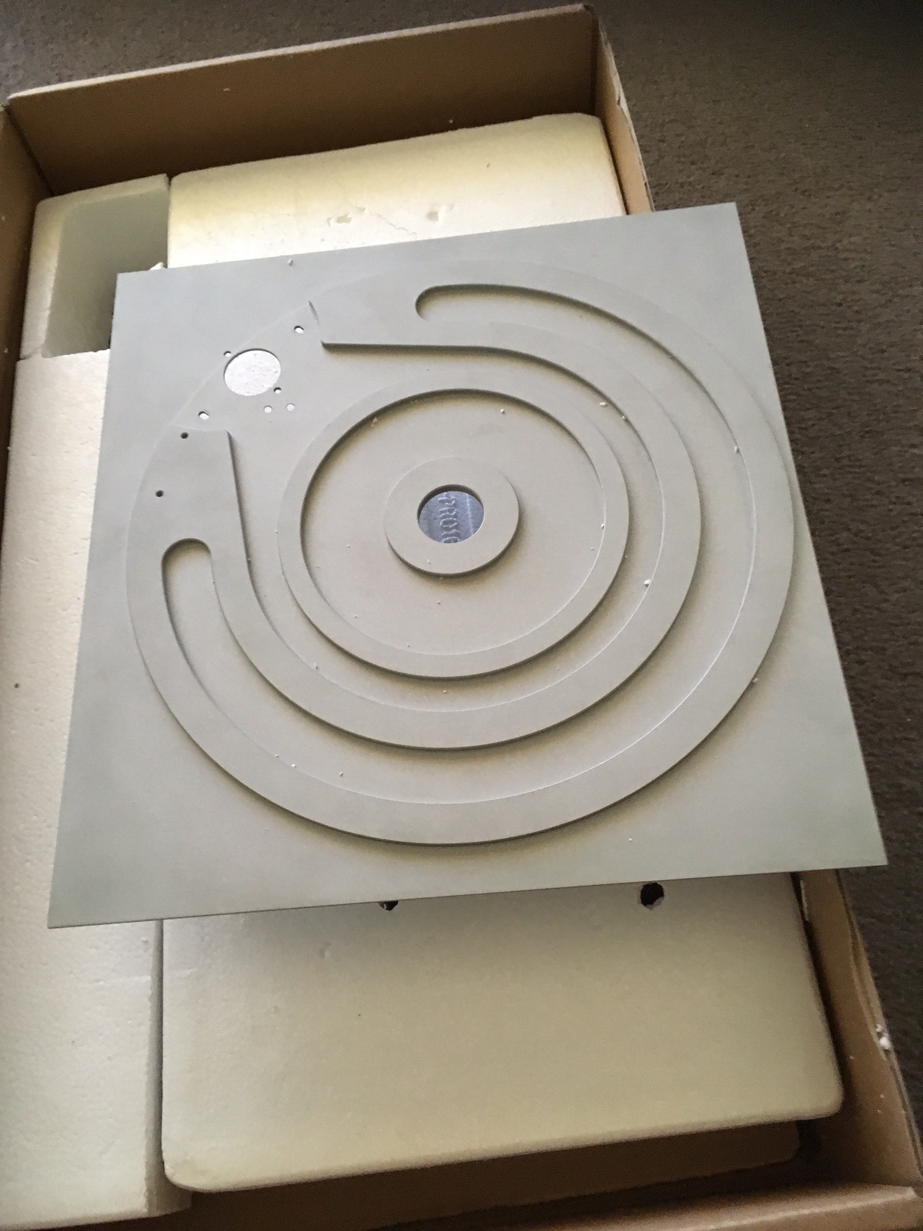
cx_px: 462
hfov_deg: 48.2
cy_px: 616
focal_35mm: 29
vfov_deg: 61.7
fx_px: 1031
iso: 200
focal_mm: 4.15
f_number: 2.2
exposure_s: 1/17
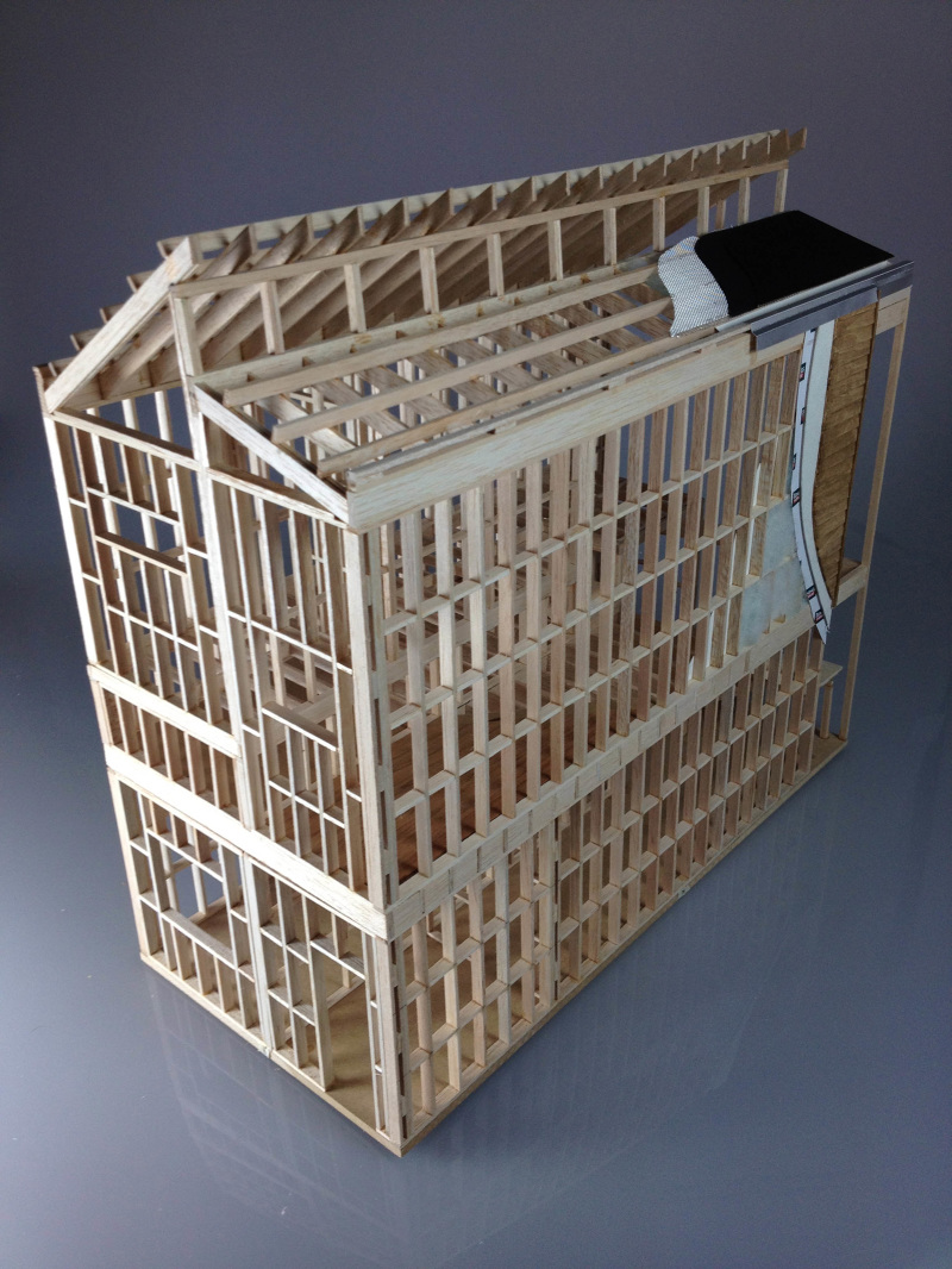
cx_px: 476
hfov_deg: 40.7
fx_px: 1283
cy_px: 634
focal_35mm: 35
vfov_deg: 52.6
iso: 64
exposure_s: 1/130
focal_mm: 4.28
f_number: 2.4
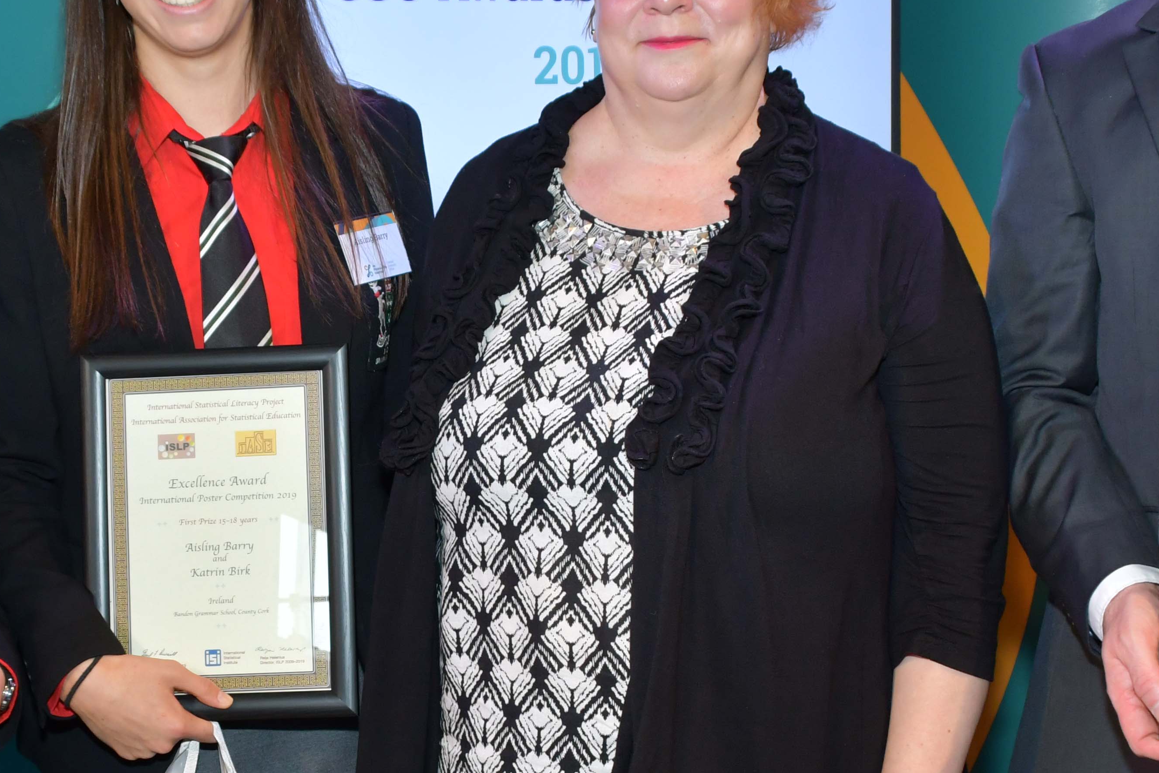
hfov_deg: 29.2
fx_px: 2221
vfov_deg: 19.7
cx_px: 523
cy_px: 337
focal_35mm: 69
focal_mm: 22
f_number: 6.3
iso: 900
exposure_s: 1/60
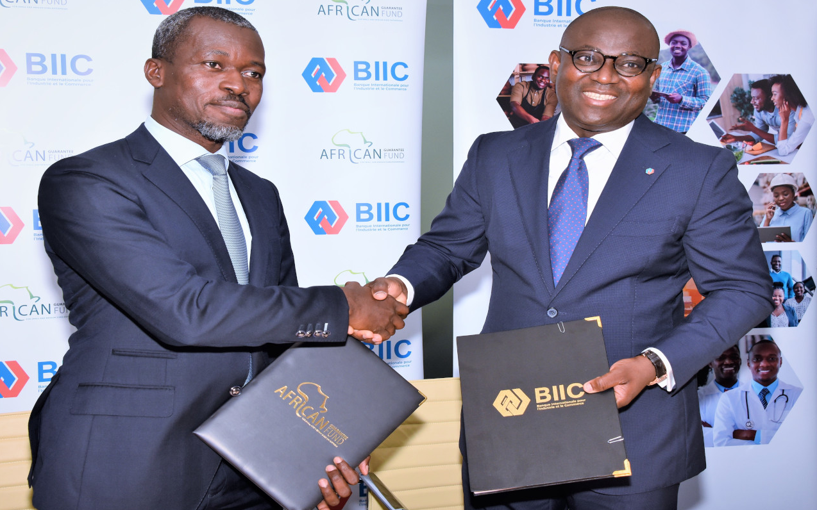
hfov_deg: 46.2
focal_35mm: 43
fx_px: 957
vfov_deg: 29.9
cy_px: 241
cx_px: 408
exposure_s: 1/200
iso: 1250
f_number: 7.1
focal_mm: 42
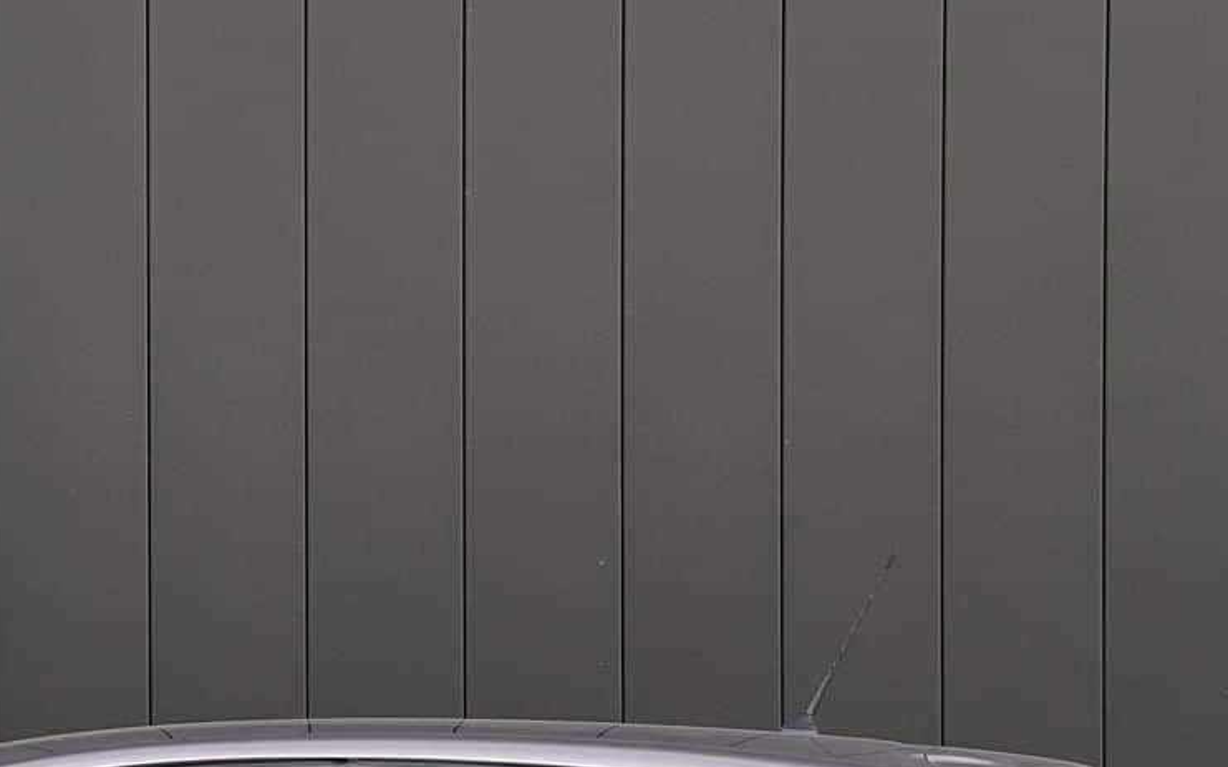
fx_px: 8400
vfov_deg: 5.2
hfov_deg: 8.3
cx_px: 40
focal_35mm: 251
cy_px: 789
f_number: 7.1
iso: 400
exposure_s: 1/200
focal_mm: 76
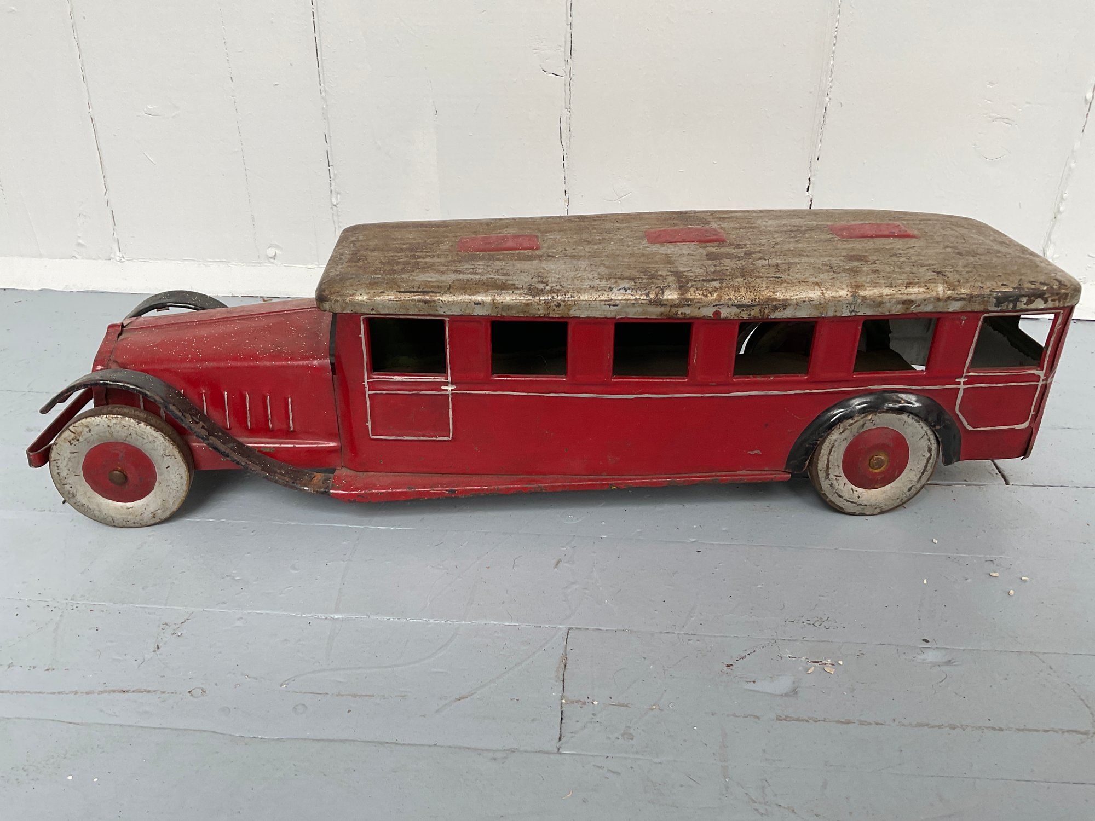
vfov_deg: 48.2
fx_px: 917
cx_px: 548
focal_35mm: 29
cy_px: 410
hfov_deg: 61.7
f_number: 1.8
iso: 20
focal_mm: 3
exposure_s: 1/122
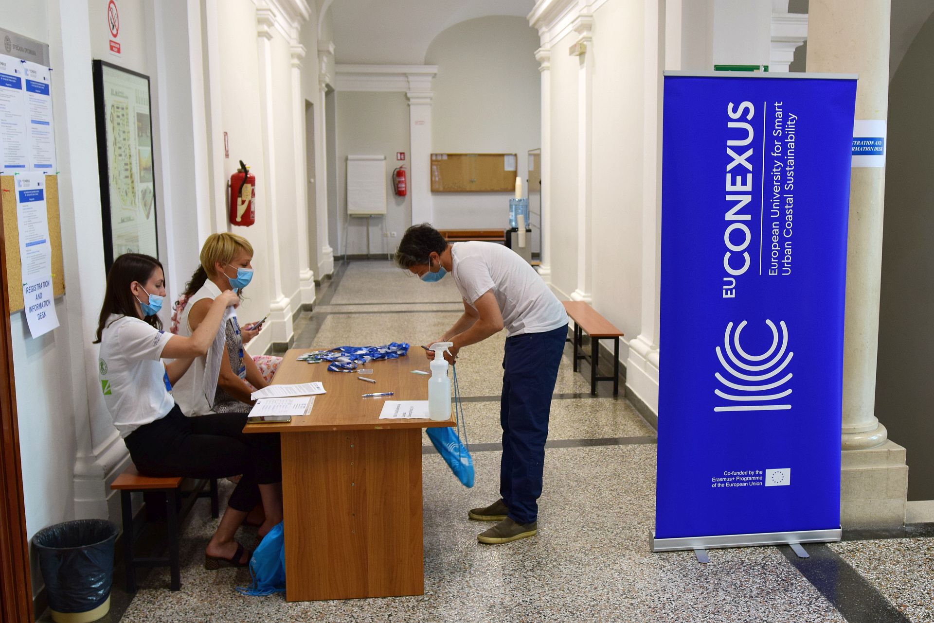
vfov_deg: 43.6
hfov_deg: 61.9
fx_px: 779
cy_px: 312
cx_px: 467
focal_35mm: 30
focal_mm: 20
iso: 500
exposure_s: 1/30
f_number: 2.8
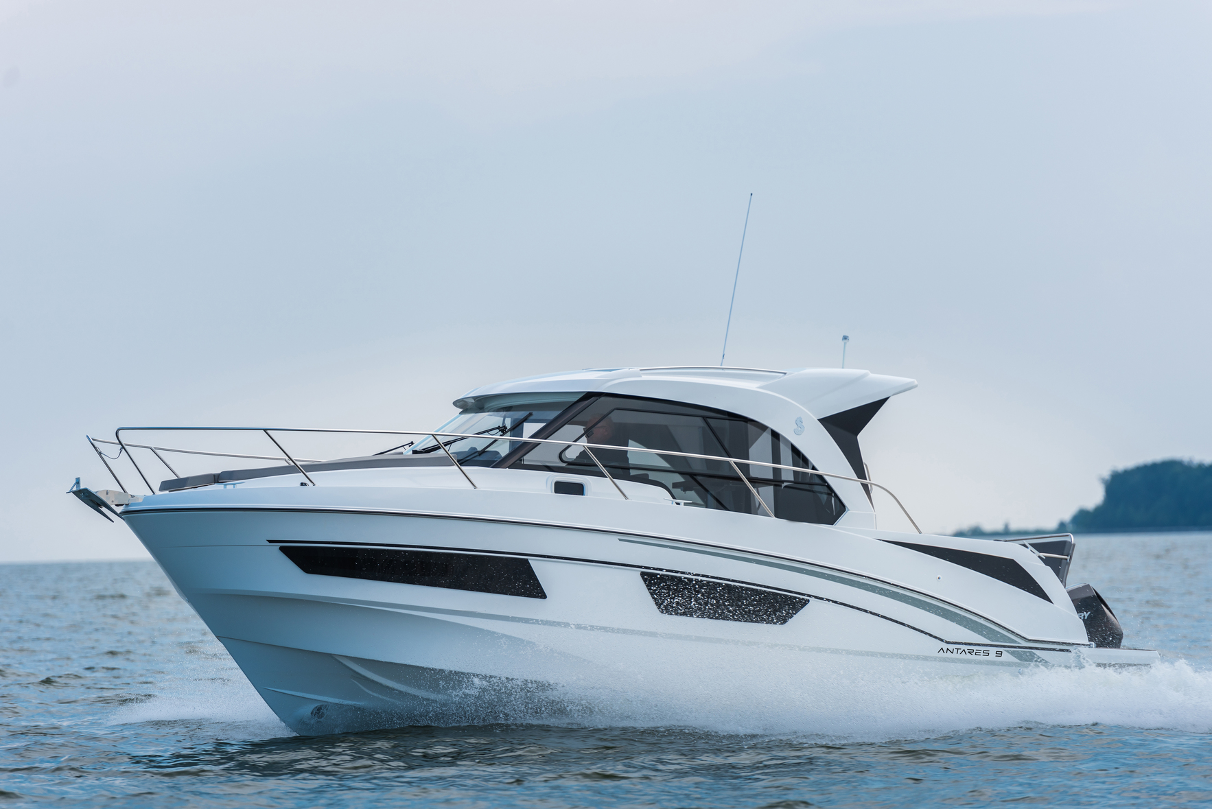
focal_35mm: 200
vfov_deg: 6.9
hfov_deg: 10.3
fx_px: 6736
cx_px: 606
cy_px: 404
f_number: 3.5
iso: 64
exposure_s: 1/640
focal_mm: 200
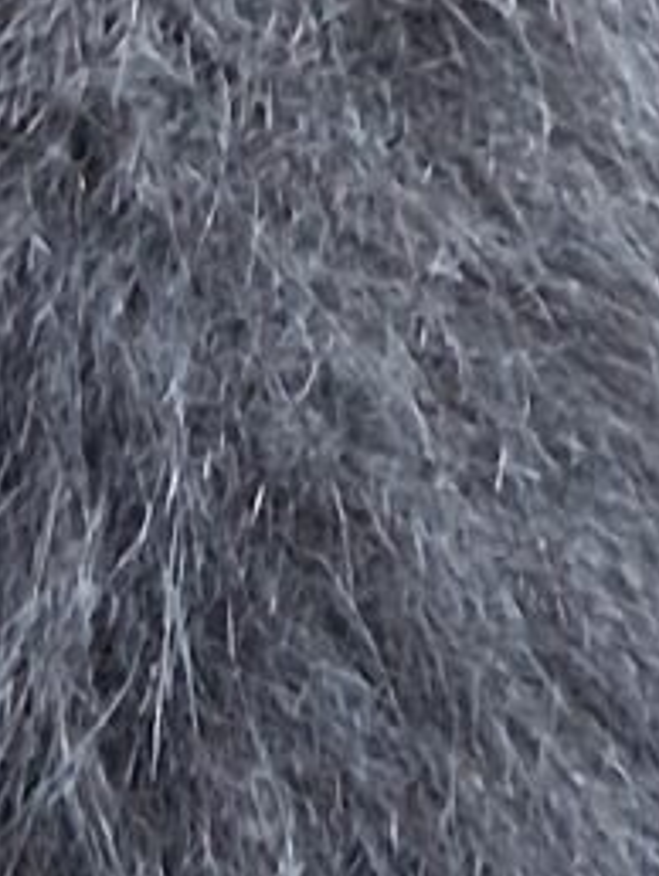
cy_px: -903
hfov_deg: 7.0
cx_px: 1274
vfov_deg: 9.0
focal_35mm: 206
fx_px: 5220
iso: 250
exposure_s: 1/60
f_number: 1.8
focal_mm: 3.98
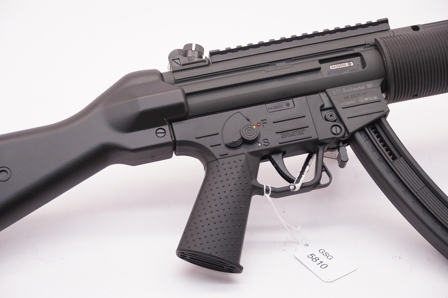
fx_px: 1231
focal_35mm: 99
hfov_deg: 20.6
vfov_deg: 13.8
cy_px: 149
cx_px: 224
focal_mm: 66
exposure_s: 1/125
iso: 500
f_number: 5.6
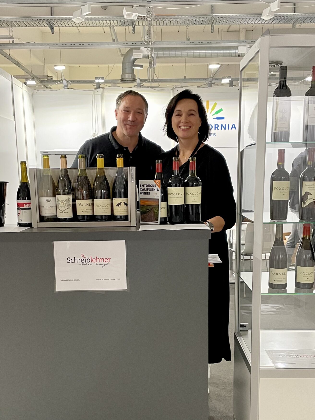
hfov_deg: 37.7
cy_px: 246
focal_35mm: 38
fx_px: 461
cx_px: 158
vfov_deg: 48.8
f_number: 1.6
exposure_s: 1/50
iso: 160
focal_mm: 4.2
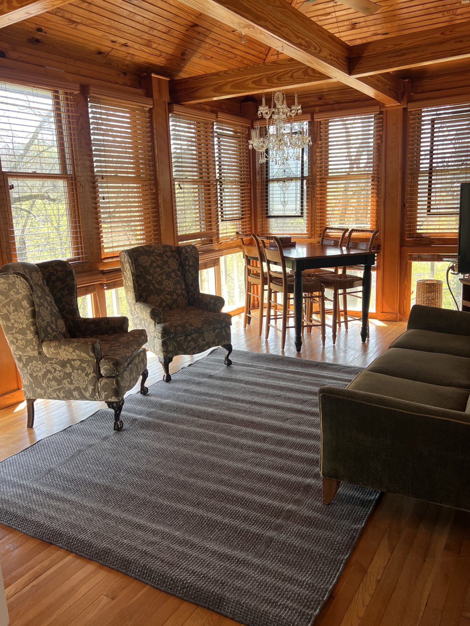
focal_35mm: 28
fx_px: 507
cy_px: 296
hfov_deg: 49.7
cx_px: 235
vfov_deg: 63.4
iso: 50
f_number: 1.5
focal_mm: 5.7
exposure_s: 1/121
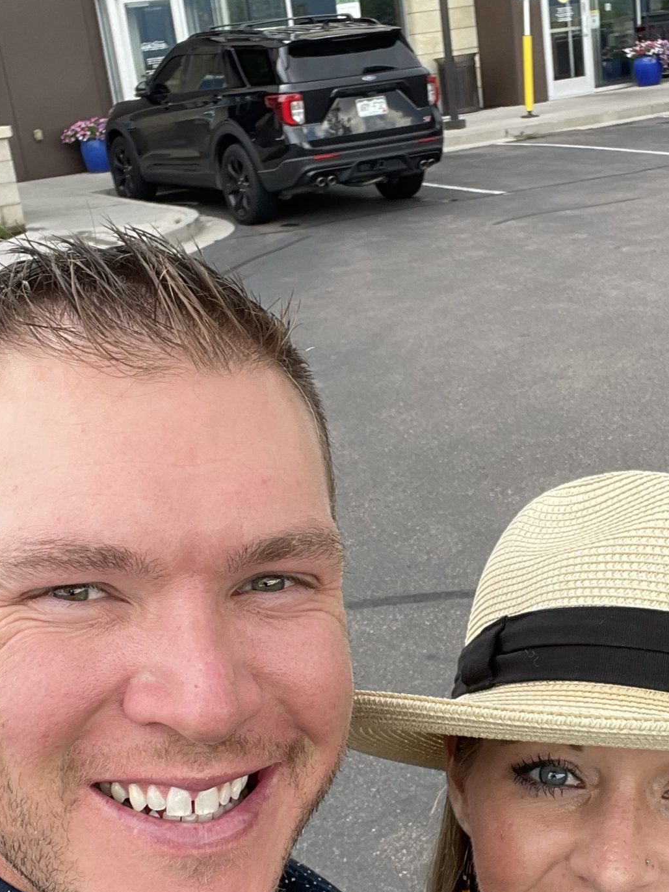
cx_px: 408
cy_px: 589
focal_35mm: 56
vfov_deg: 34.1
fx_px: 1442
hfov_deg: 26.1
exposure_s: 1/152
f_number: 2.2
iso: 25
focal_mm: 2.71
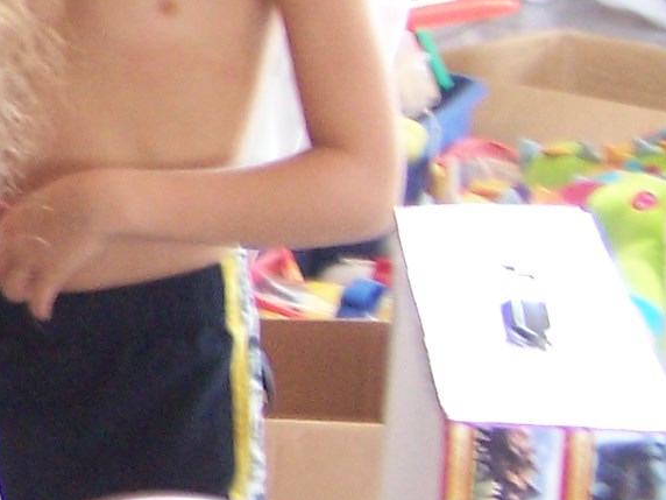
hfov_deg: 10.7
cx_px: -608
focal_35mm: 171
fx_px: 3290
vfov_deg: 8.7
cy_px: 108
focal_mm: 6.3
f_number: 2.8
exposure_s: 1/10
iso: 140
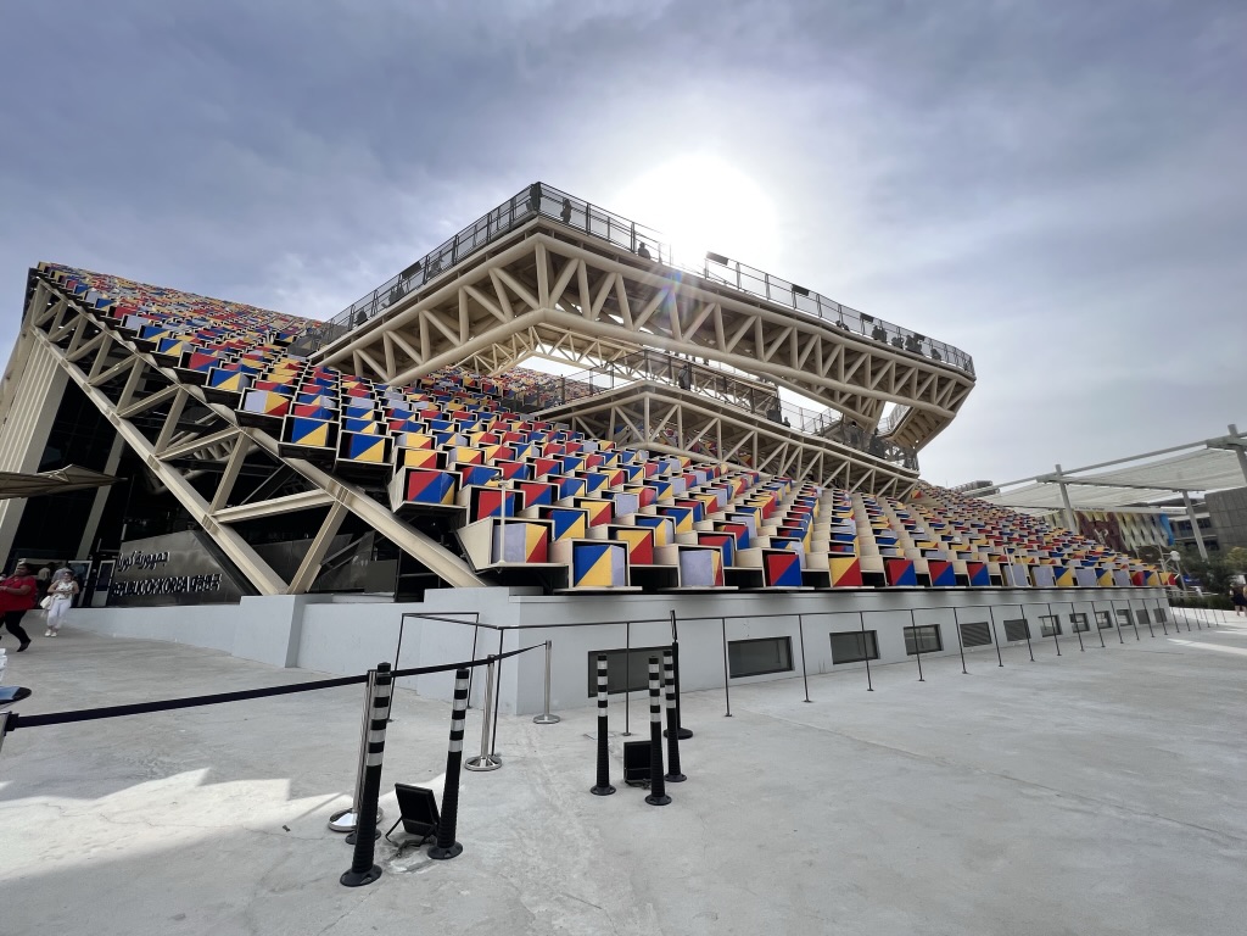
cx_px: 624
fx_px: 468
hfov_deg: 106.2
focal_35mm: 13
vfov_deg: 89.9
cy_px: 468
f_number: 1.8
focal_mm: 1.57
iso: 32
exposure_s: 1/1647
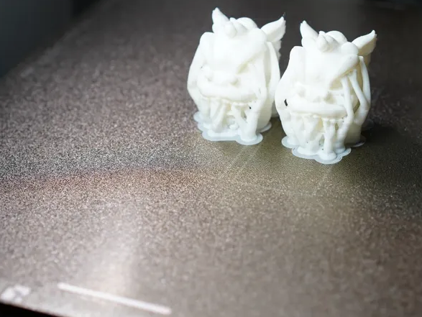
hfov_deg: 21.7
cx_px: 238
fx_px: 1098
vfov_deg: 16.4
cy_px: 102
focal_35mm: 90
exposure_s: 1/160
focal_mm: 55
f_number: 4
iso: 1600
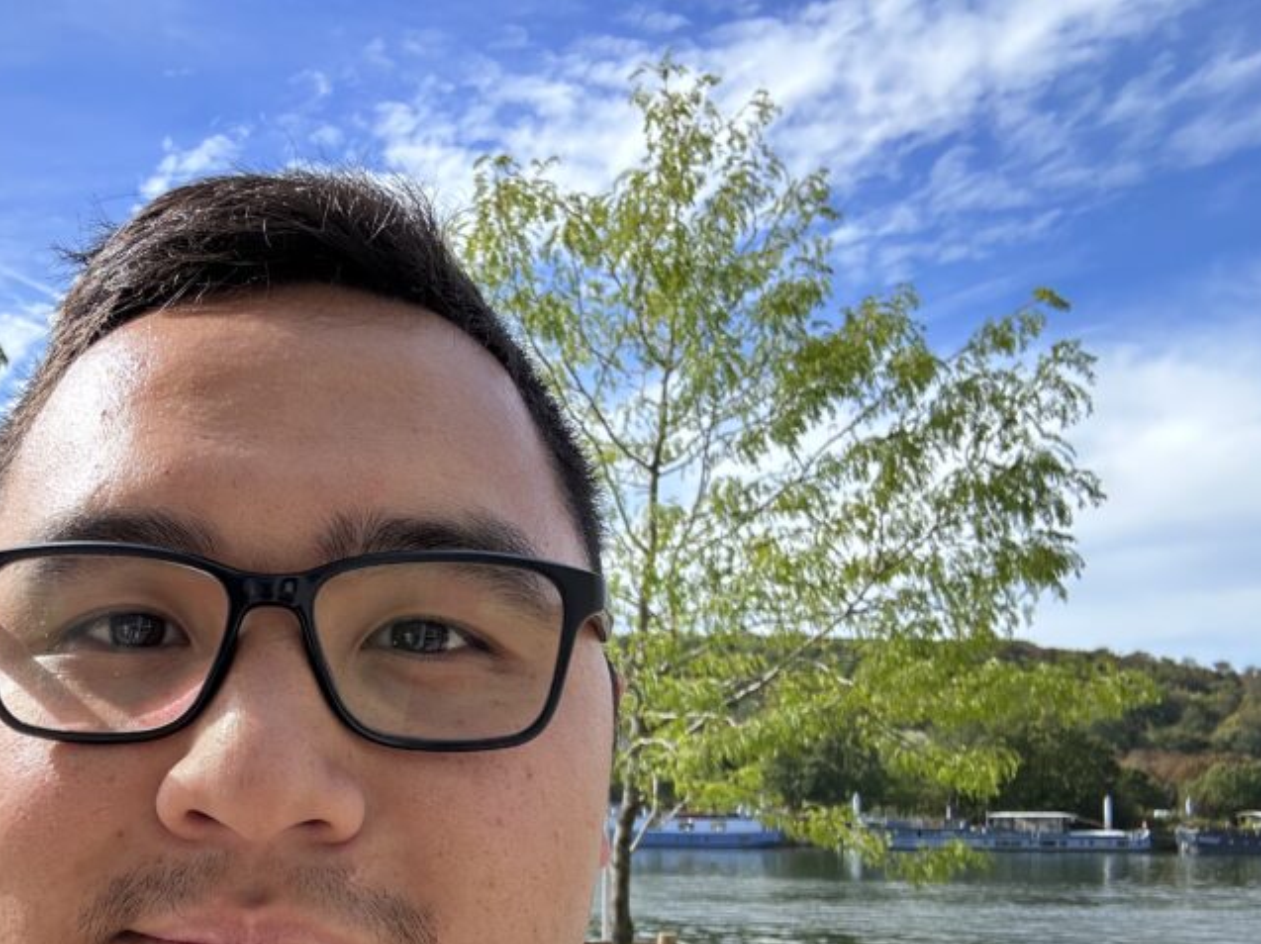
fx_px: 1347
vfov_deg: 37.2
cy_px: 758
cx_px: 299
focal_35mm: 37
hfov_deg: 48.0
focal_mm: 2.69
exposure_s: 1/575
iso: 25
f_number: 1.9
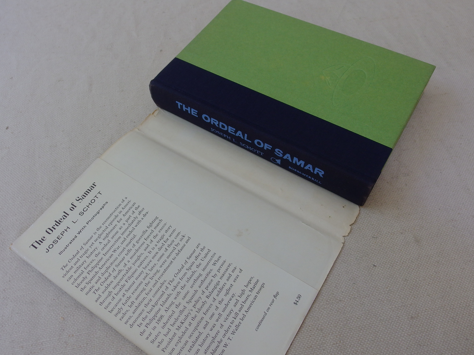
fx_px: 383
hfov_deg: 63.4
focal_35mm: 28
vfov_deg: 49.7
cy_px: 178
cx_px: 237
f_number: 2.8
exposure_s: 1/45
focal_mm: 6
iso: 200
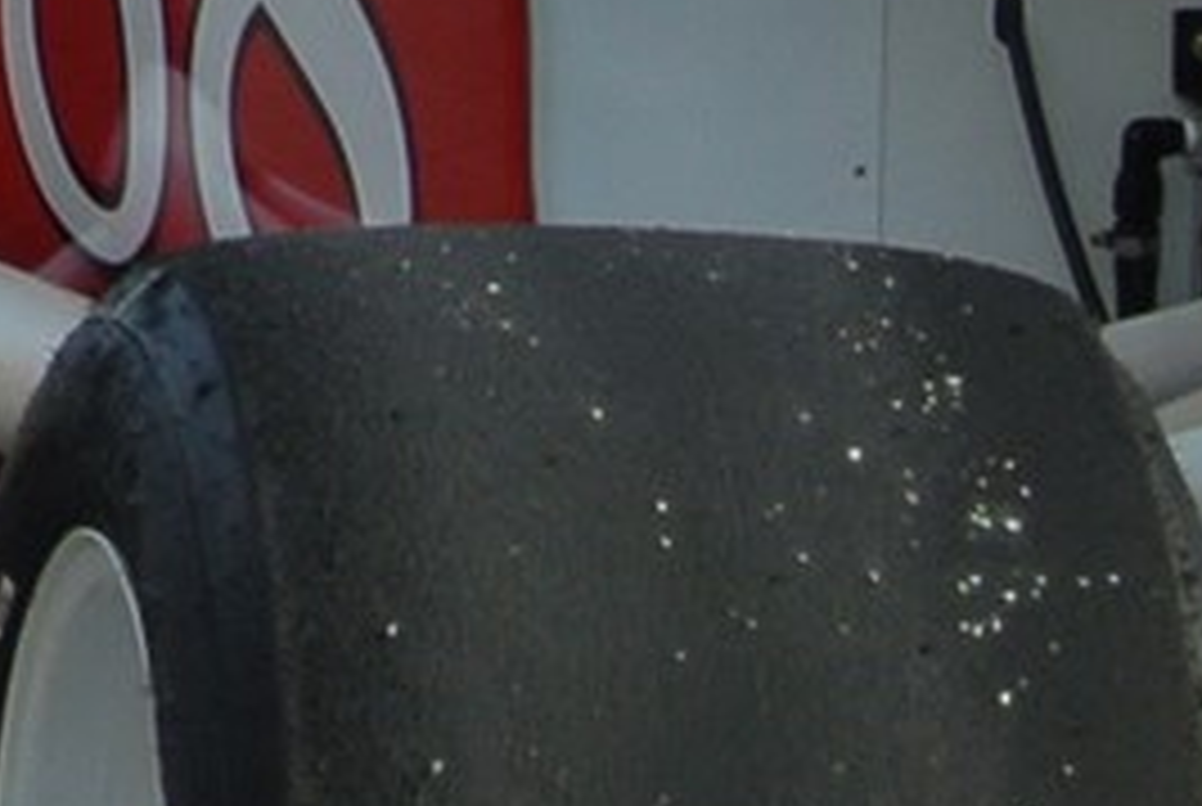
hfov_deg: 4.3
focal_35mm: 472
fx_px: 15786
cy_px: -588
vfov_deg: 2.9
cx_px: -1801
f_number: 5
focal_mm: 23.6
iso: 100
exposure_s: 1/160
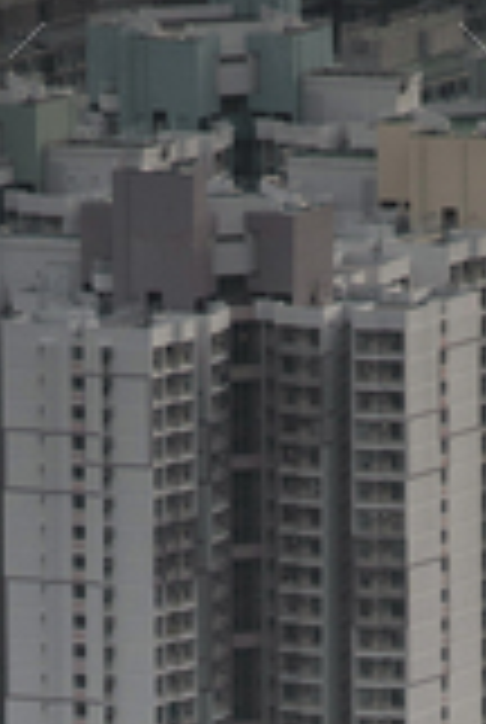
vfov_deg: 1.2
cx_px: 230
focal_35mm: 1644
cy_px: 1803
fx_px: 33146
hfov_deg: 0.8
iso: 100
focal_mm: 300
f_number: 4.5
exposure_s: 1/400
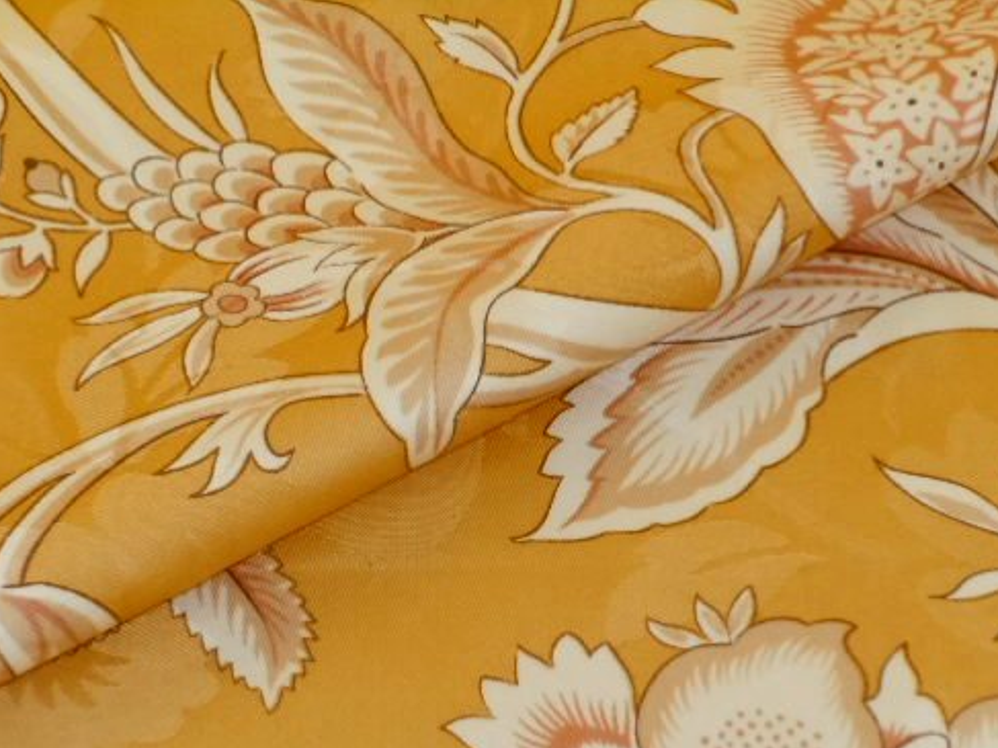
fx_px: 3862
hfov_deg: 14.7
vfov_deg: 11.1
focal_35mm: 134
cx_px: 420
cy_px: 490
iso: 640
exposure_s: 1/100
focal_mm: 18.3
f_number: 5.4
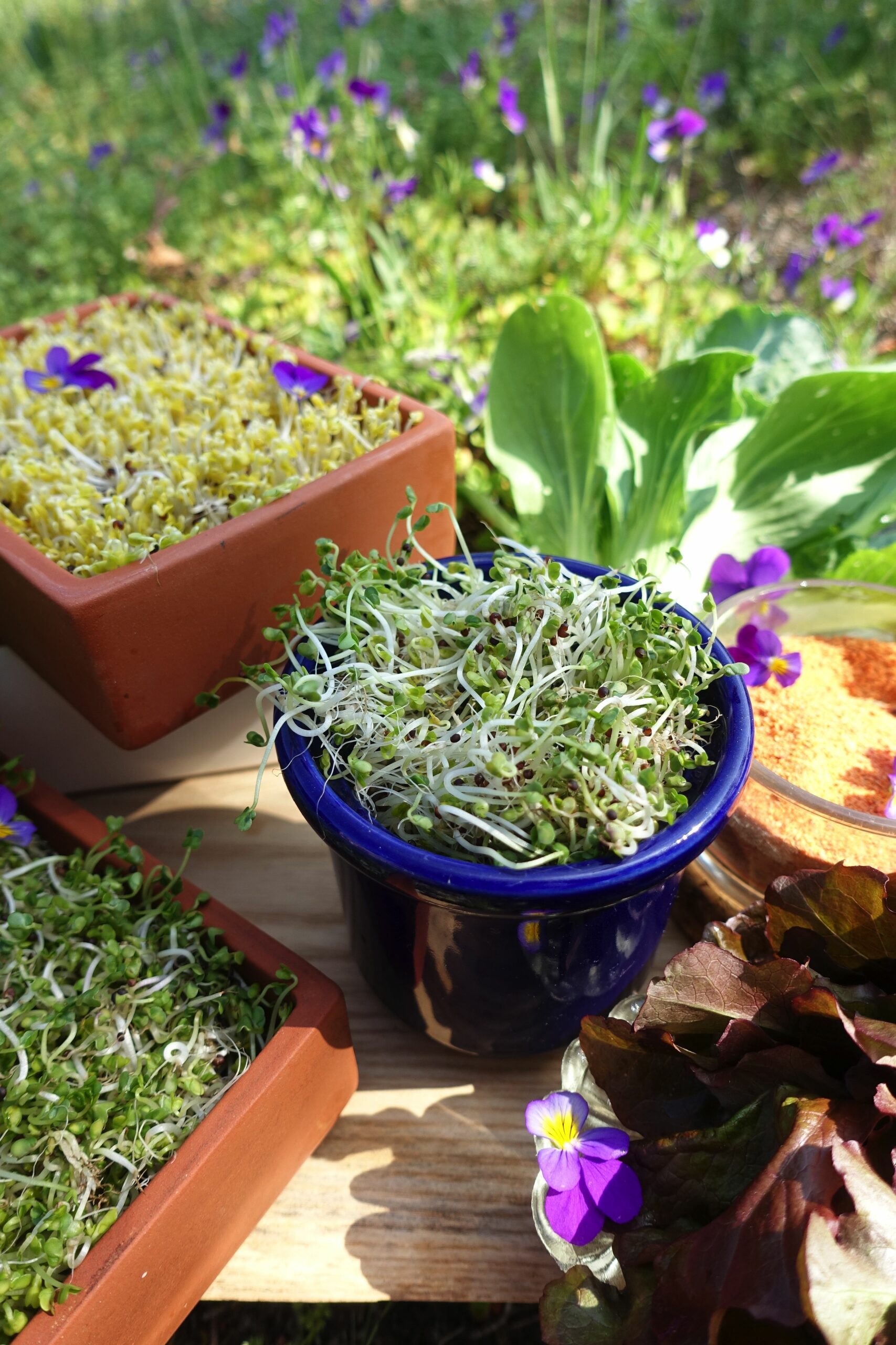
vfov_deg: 73.7
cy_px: 672
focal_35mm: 24
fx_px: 896
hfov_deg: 53.1
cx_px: 448
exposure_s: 1/640
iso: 125
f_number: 4
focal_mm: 8.8
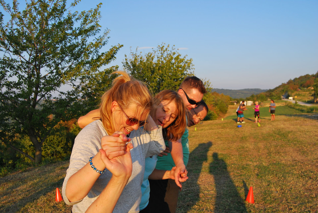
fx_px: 305
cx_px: 159
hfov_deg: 55.1
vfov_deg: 38.5
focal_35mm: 34
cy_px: 106
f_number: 6.3
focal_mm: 23
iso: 100
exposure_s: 1/160
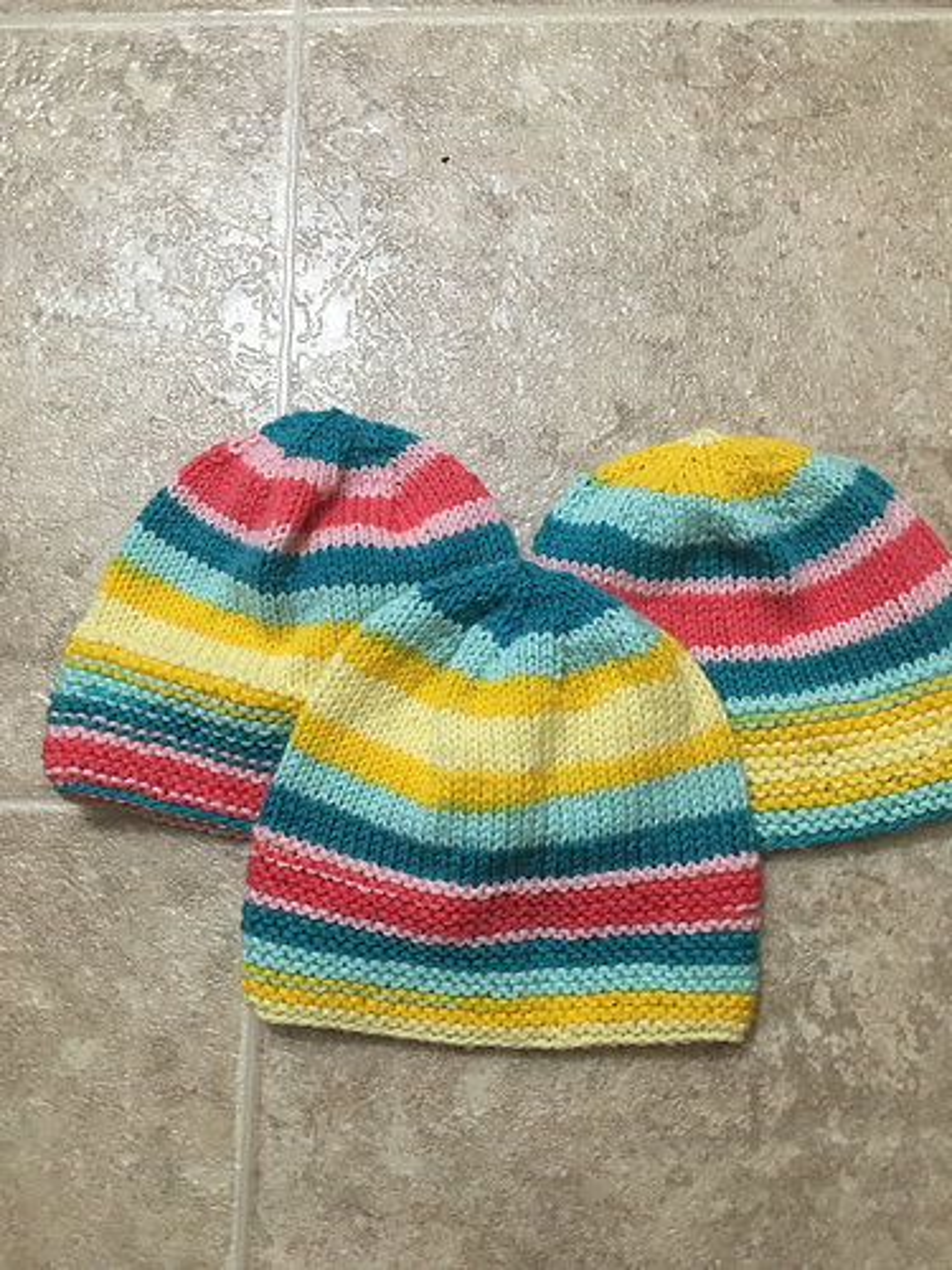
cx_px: 476
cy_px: 635
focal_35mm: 29
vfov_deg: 61.7
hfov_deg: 48.2
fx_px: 1063
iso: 160
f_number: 2.2
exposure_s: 1/30
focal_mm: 4.15
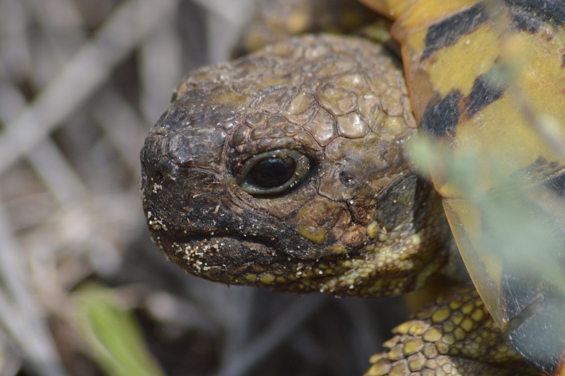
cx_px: 282
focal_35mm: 450
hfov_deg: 4.6
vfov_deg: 3.1
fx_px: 7057
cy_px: 188
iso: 400
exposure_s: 1/640
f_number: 10
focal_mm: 300
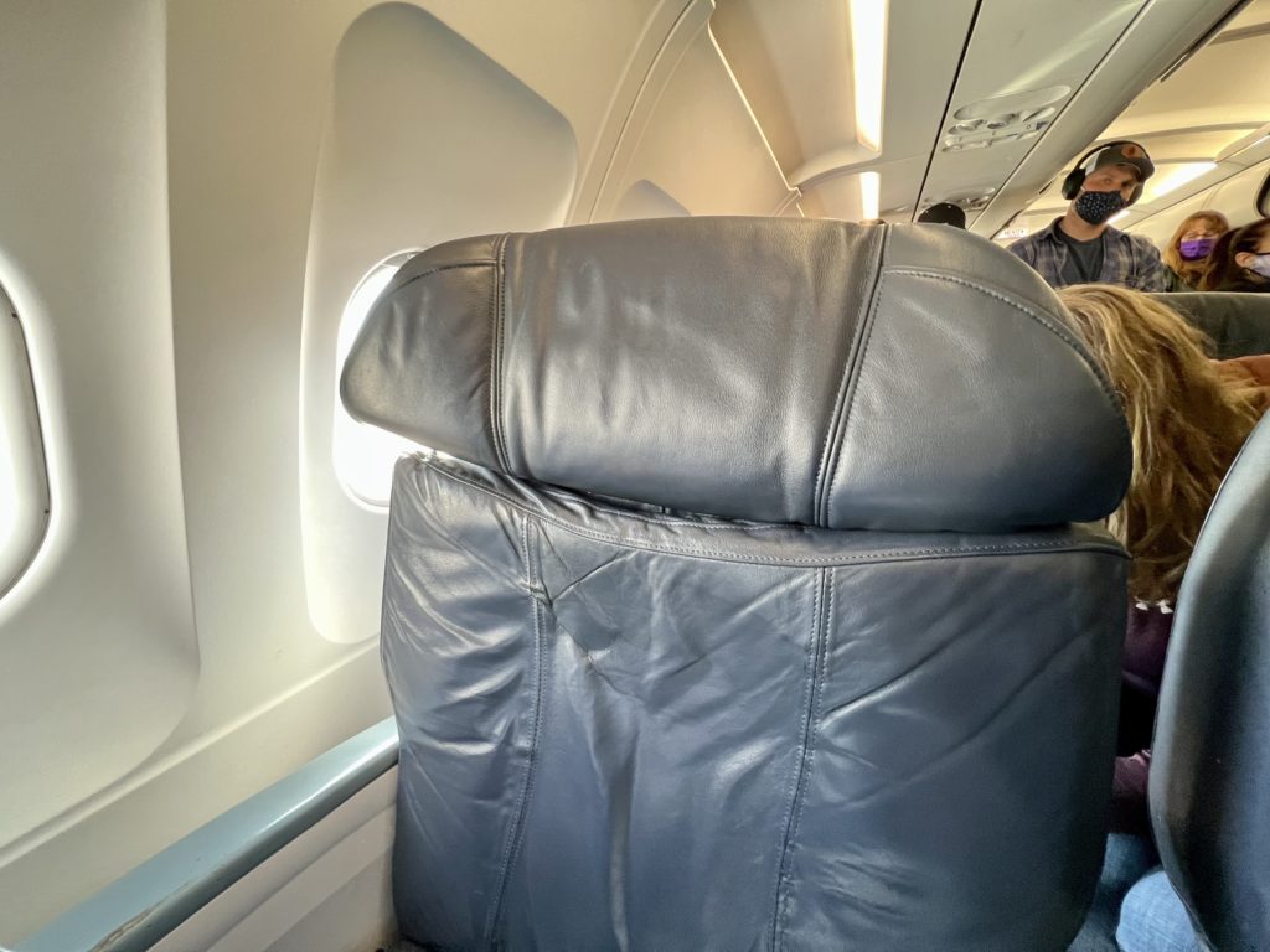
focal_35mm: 13
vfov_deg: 89.9
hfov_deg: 106.2
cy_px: 476
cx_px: 635
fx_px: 477
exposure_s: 1/67
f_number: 1.8
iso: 250
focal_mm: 1.57
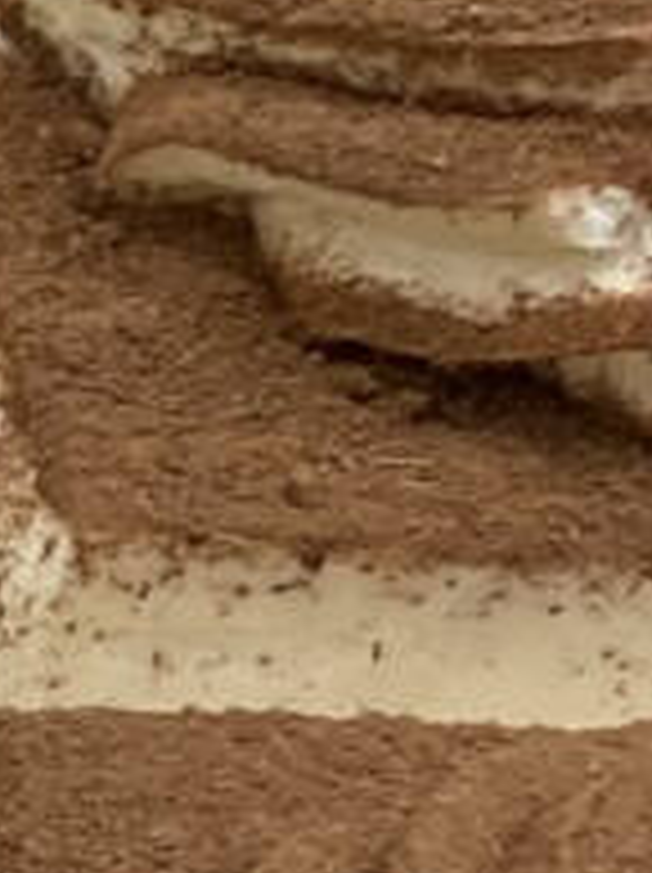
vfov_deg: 6.8
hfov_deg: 4.6
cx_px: -2149
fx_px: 7274
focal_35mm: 289
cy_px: 1076
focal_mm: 3.99
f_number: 1.8
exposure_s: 1/100
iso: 80
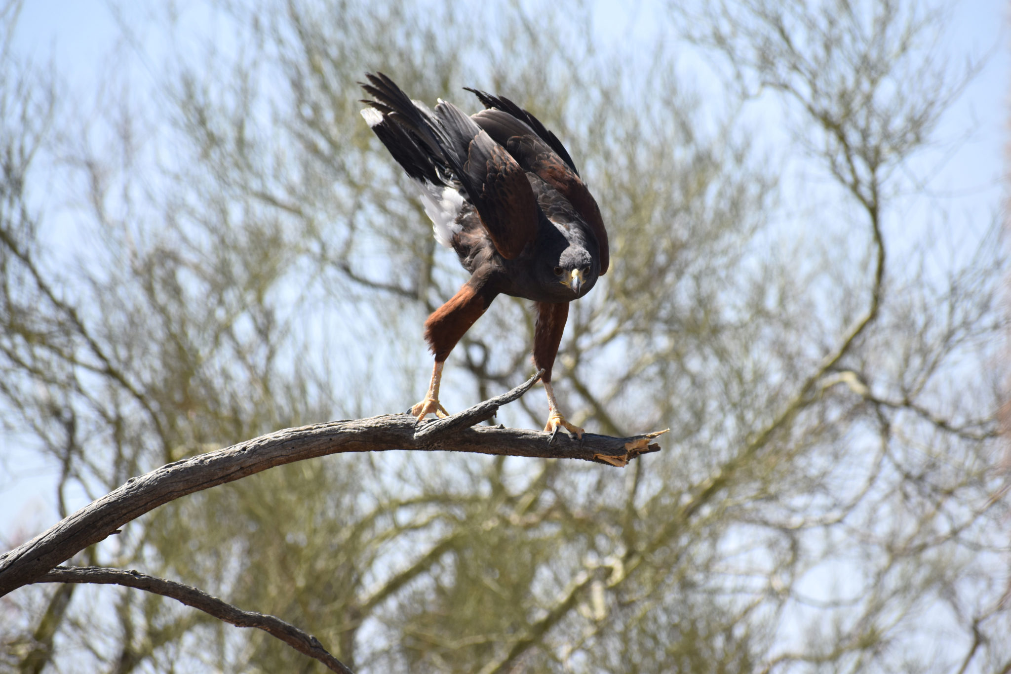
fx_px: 8845
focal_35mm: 315
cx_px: 506
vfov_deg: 4.4
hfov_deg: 6.5
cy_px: 337
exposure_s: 1/1600
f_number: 6.3
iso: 400
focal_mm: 210
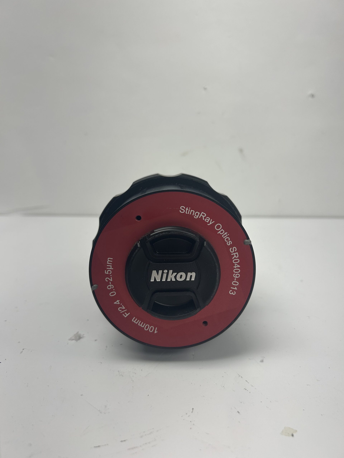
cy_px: 229
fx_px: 345
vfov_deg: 67.3
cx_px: 172
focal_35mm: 26
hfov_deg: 53.1
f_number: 1.5
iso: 40
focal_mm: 5.7
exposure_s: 1/248
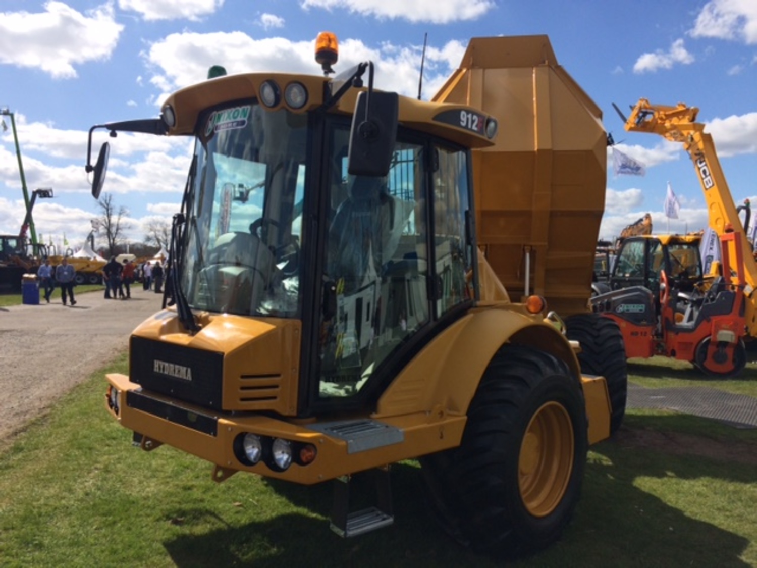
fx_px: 634
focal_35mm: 29
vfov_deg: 48.2
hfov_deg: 61.7
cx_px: 378
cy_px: 284
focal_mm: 4.15
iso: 32
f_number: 2.2
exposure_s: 1/2740
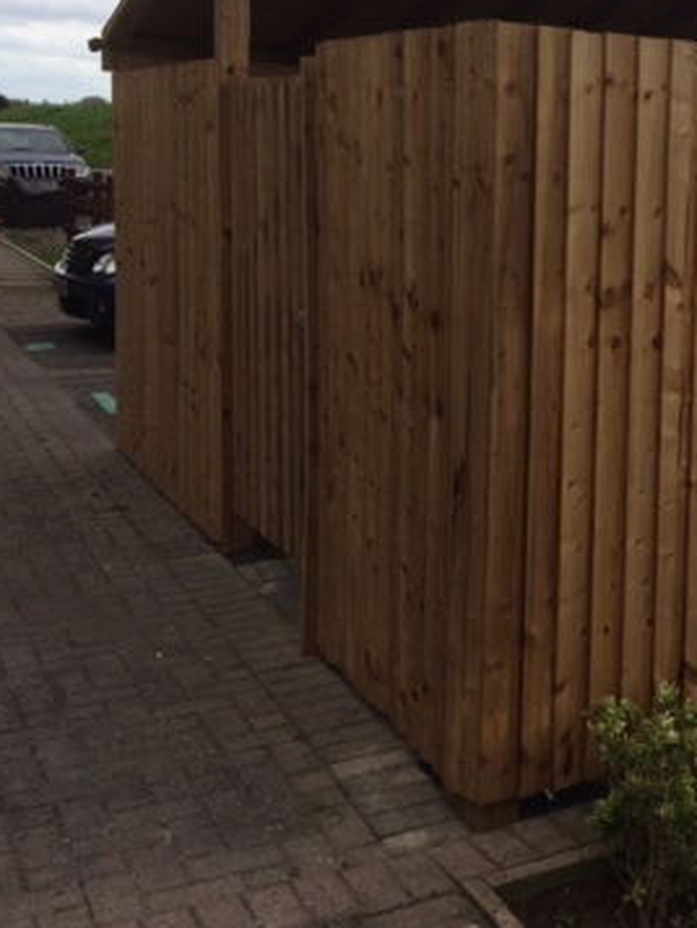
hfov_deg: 25.6
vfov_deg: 36.4
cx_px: 798
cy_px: 307
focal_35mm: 52
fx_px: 1395
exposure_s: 1/1466
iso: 32
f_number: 2.2
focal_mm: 4.15
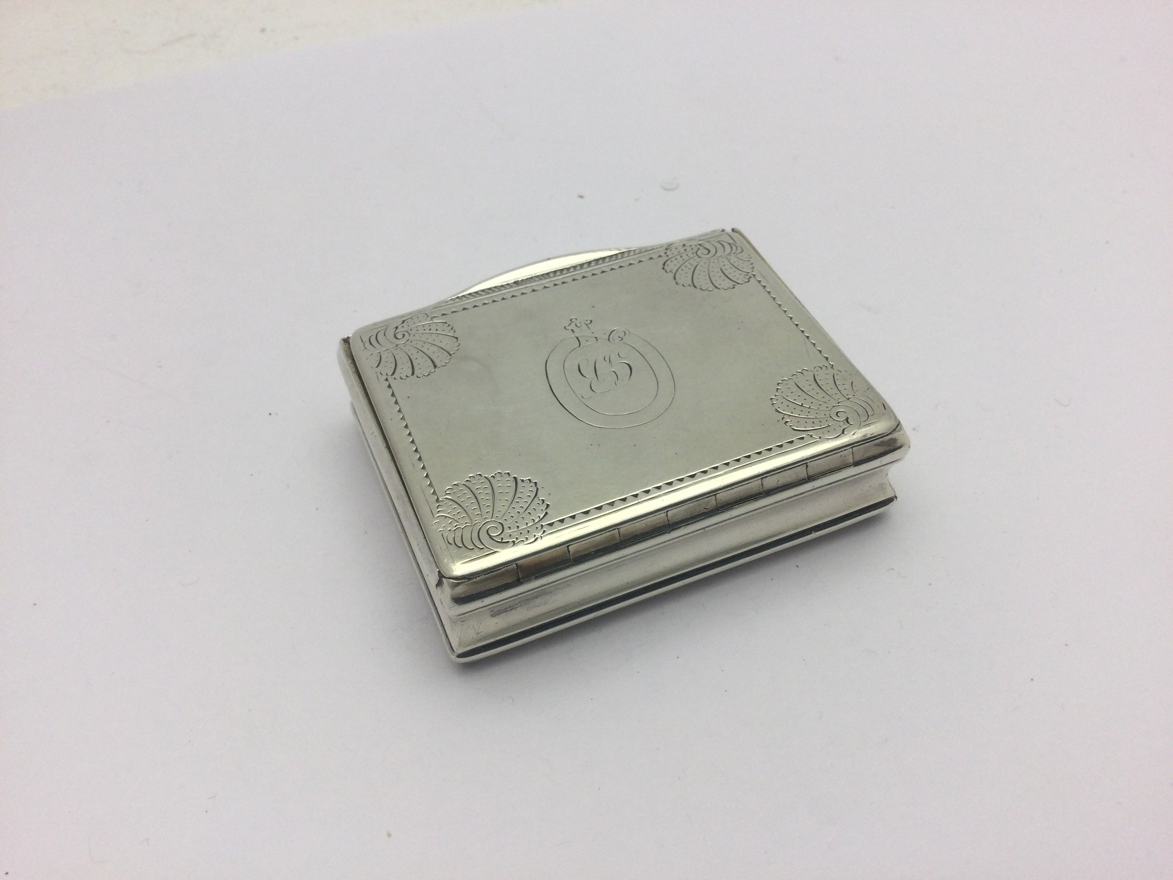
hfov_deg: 58.4
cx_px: 586
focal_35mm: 31
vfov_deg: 45.4
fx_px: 1050
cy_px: 440
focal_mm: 3.3
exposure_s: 1/50
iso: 32
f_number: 2.4
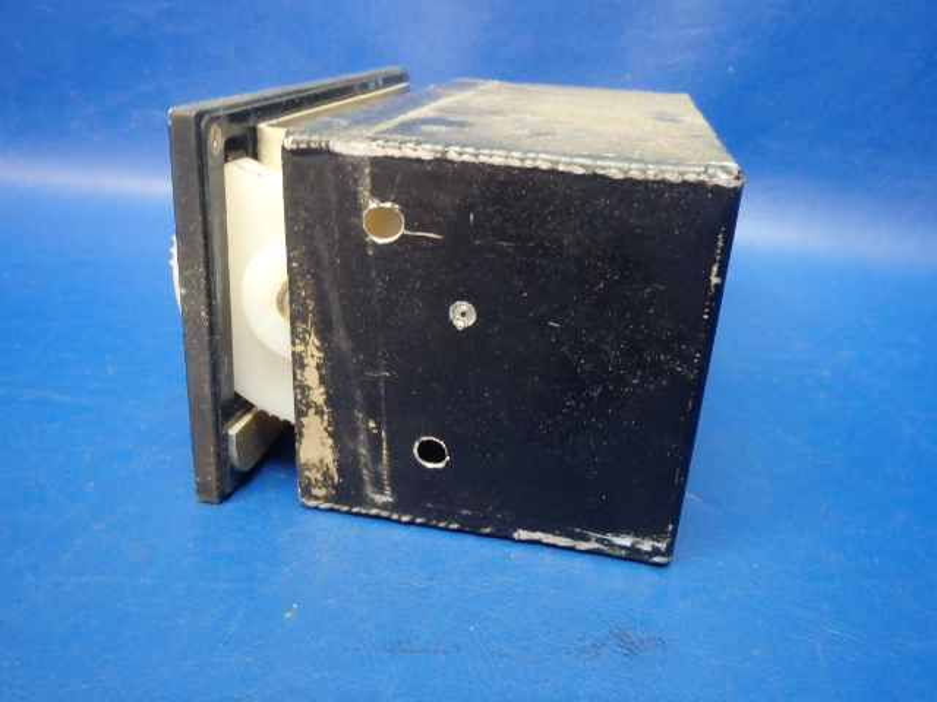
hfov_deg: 63.4
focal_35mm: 28
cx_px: 468
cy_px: 351
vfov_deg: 49.7
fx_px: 758
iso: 800
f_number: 3.9
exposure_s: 1/20
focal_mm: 5
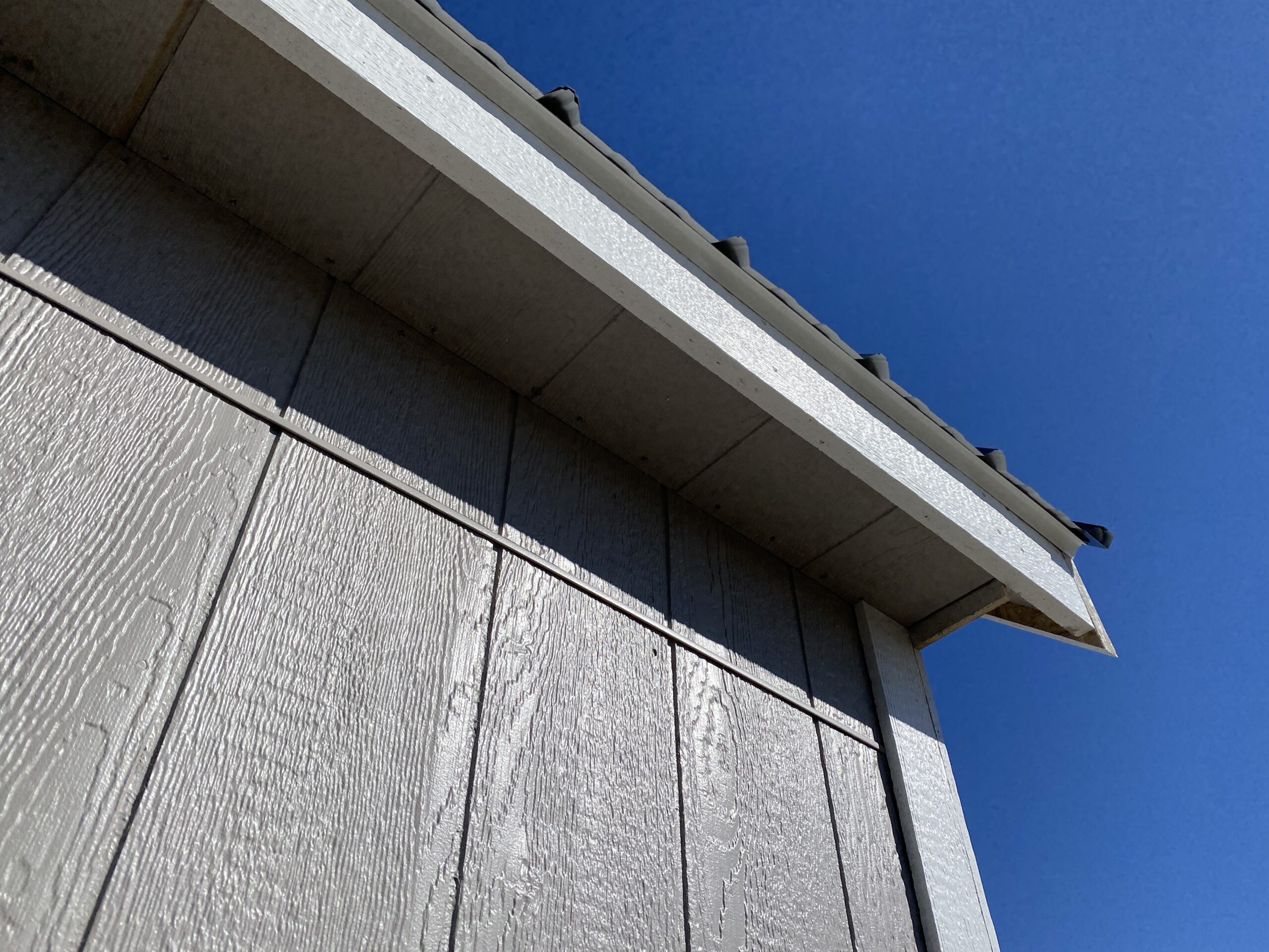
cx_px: 634
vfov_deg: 53.1
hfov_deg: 67.3
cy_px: 476
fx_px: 953
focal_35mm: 26
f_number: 1.8
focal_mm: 4.25
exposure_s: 1/7194
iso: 32
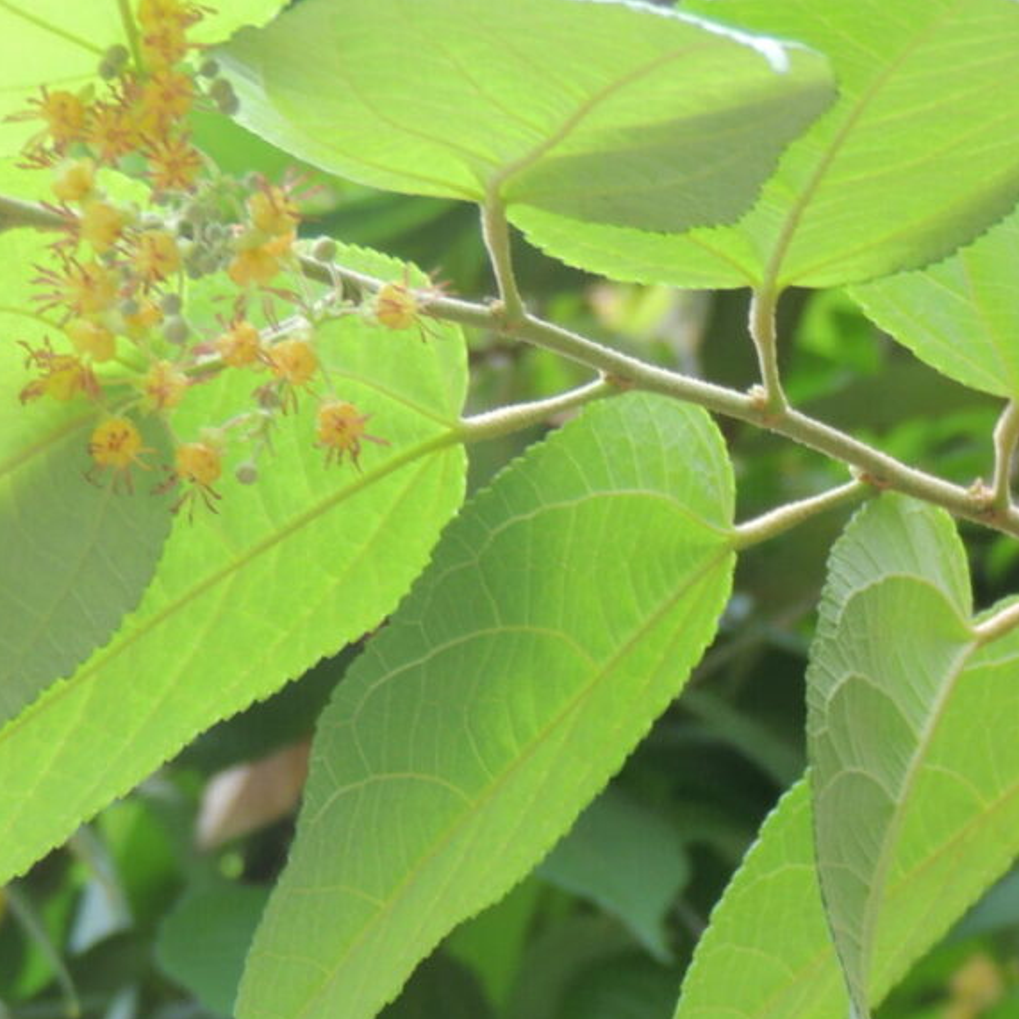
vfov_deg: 8.6
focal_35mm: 202
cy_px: 799
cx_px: 1049
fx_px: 6727
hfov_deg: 8.6
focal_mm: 15.1
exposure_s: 1/100
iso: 110
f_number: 4
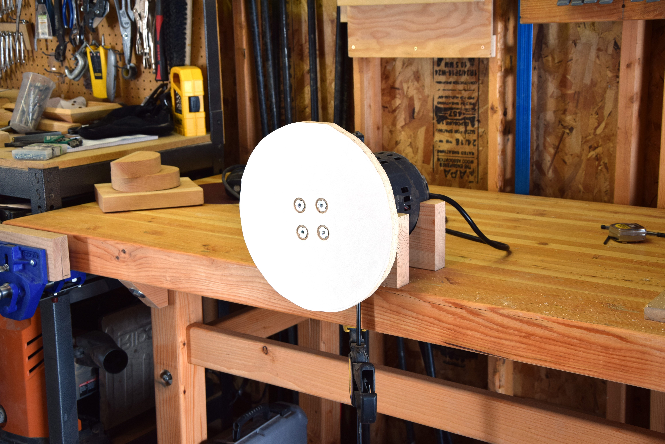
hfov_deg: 37.9
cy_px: 222
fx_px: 970
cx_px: 332
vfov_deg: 25.8
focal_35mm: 52
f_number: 6.3
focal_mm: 35
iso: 200
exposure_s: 1/30
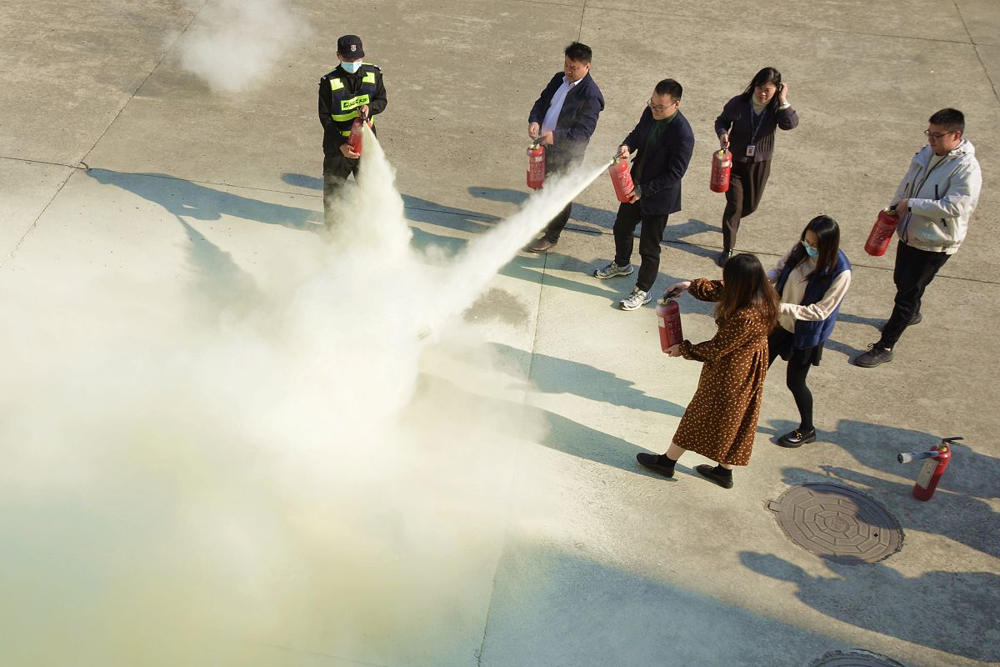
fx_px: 833
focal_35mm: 30
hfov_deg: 61.9
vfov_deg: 43.6
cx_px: 500
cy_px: 334
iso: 320
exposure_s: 1/250
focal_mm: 30
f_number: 13
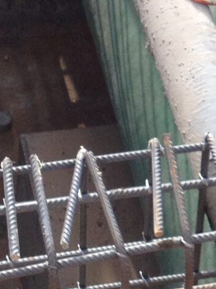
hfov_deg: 7.8
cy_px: -16
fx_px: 1566
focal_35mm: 188
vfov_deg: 10.4
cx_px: 283
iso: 50
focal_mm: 4.28
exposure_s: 1/464
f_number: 2.4
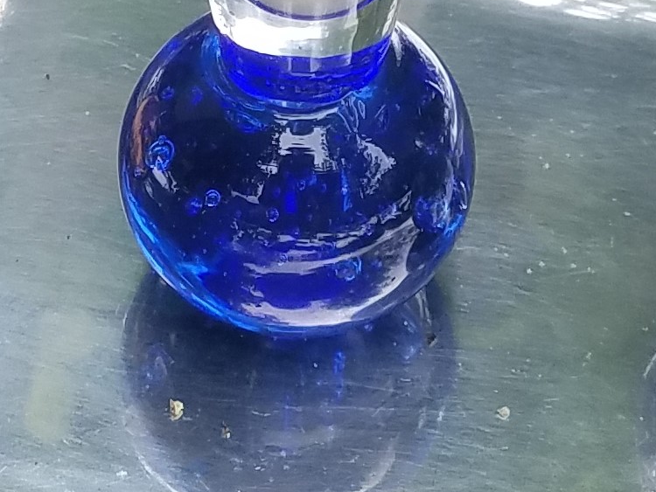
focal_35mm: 106
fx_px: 2009
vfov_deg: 13.4
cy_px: -177
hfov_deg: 18.5
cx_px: 315
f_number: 1.7
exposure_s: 1/387
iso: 50
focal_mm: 4.2
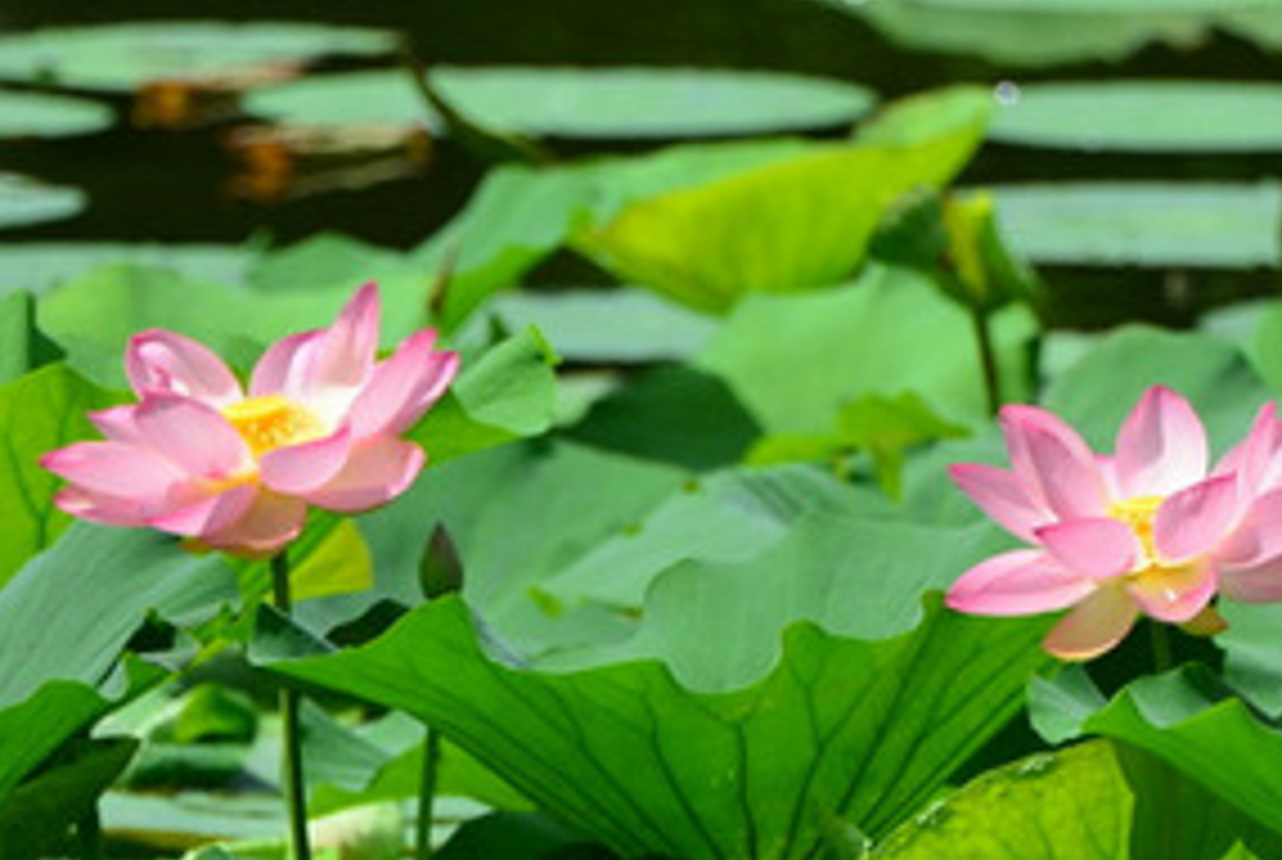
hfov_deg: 3.5
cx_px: 769
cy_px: 369
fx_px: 21007
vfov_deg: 2.3
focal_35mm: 589
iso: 100
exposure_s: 1/2000
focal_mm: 160
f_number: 2.8
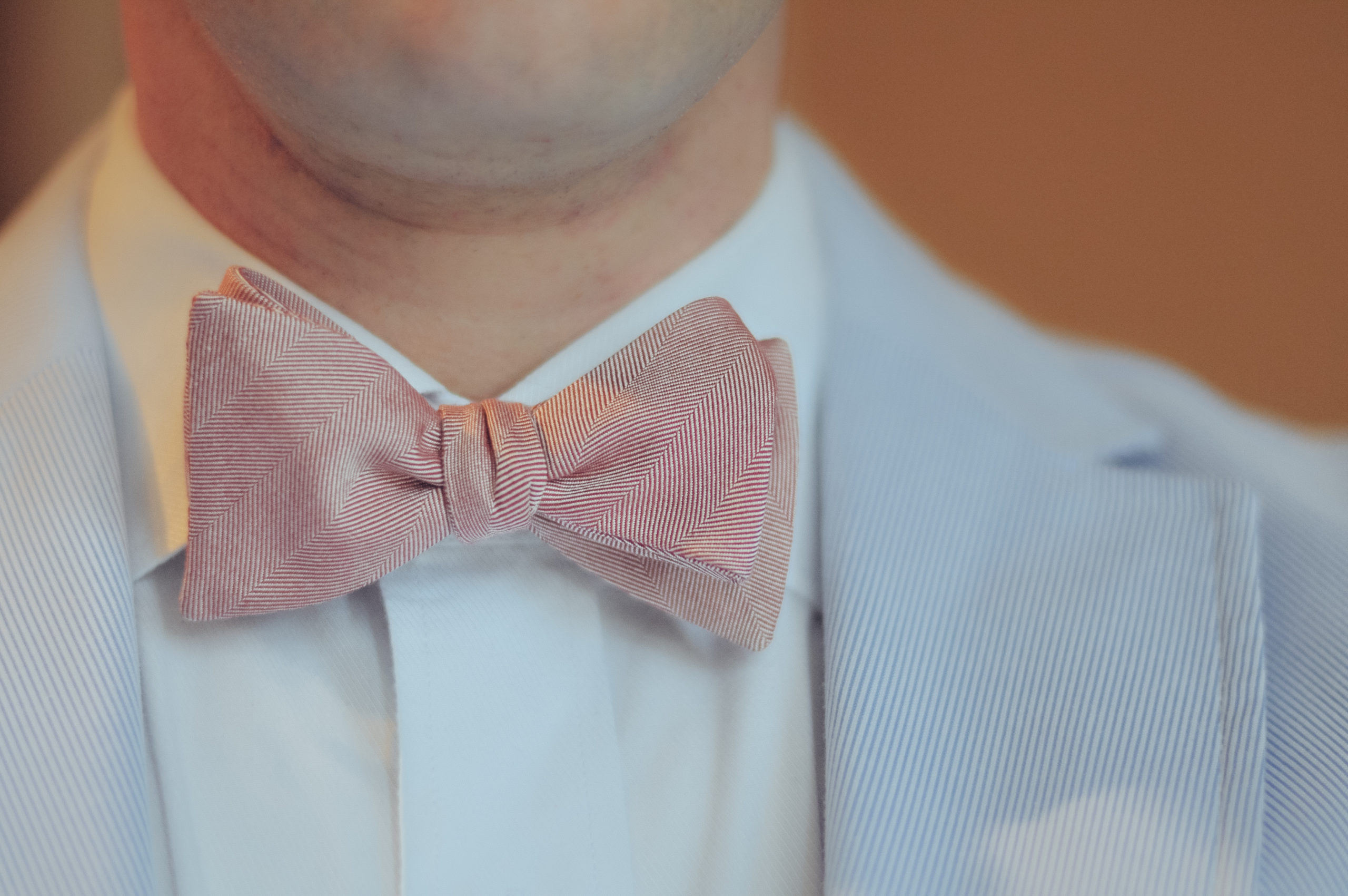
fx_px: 2805
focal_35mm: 75
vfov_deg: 18.1
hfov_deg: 27.0
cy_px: 448
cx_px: 674
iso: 640
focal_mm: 50
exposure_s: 1/100
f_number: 1.8
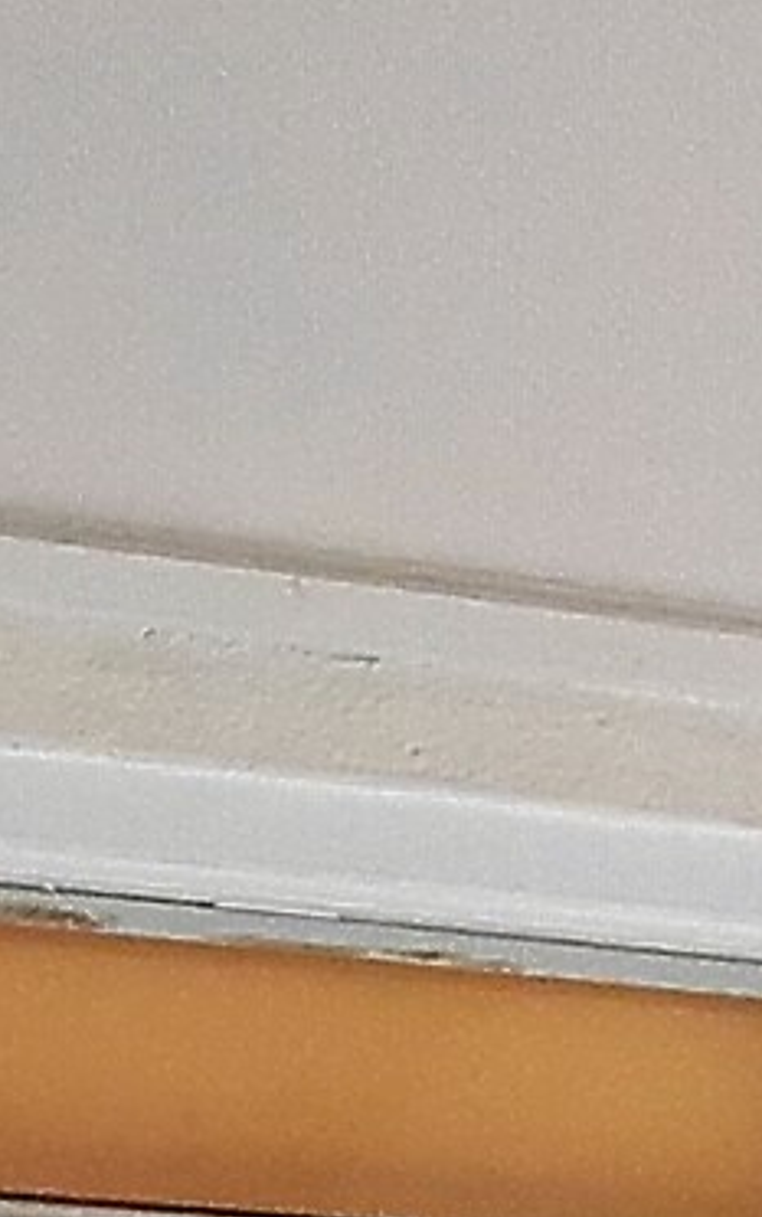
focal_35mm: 217
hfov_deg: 5.5
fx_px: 7199
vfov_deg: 9.0
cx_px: -1853
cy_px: 2516
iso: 50
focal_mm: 3.31
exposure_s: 1/232
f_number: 2.2
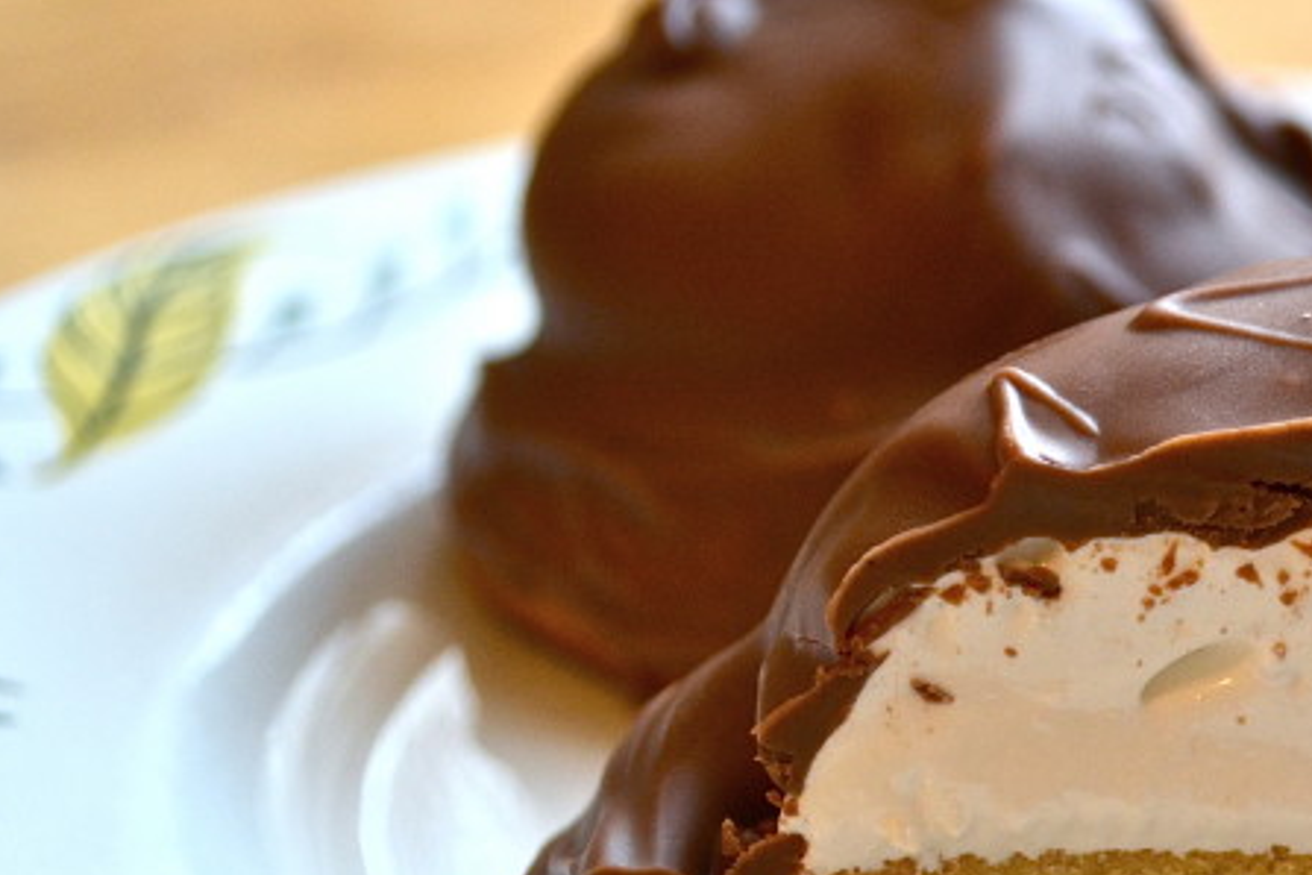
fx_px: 4378
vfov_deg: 11.4
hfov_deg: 16.5
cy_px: 505
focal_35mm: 120
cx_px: 1426
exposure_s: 1/60
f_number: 5
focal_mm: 35
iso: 400
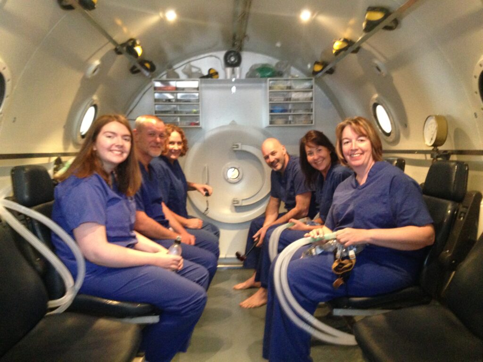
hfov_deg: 55.4
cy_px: 181
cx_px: 242
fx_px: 460
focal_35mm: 33
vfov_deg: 42.9
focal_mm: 4.12
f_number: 2.4
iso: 400
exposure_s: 1/15
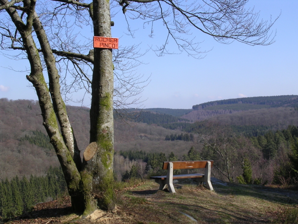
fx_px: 456
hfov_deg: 36.2
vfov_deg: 27.5
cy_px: 112
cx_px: 149
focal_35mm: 53
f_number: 6.4
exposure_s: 1/160
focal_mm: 8
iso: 100
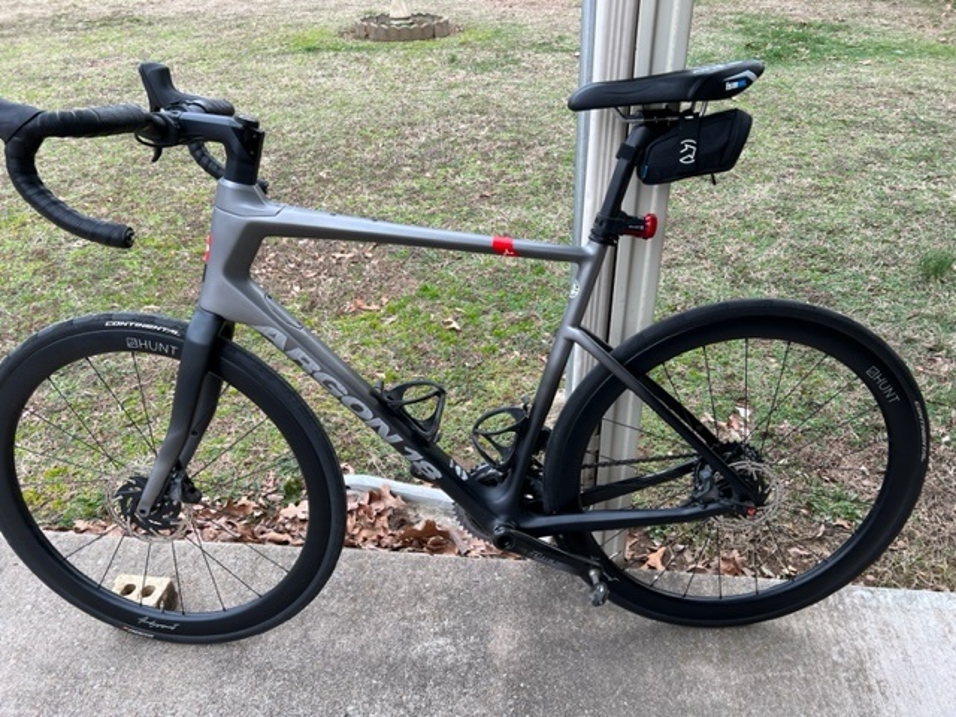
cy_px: 358
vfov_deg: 53.1
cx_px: 478
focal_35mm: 26
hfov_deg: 67.3
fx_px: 718
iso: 40
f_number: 1.5
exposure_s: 1/121
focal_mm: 5.7
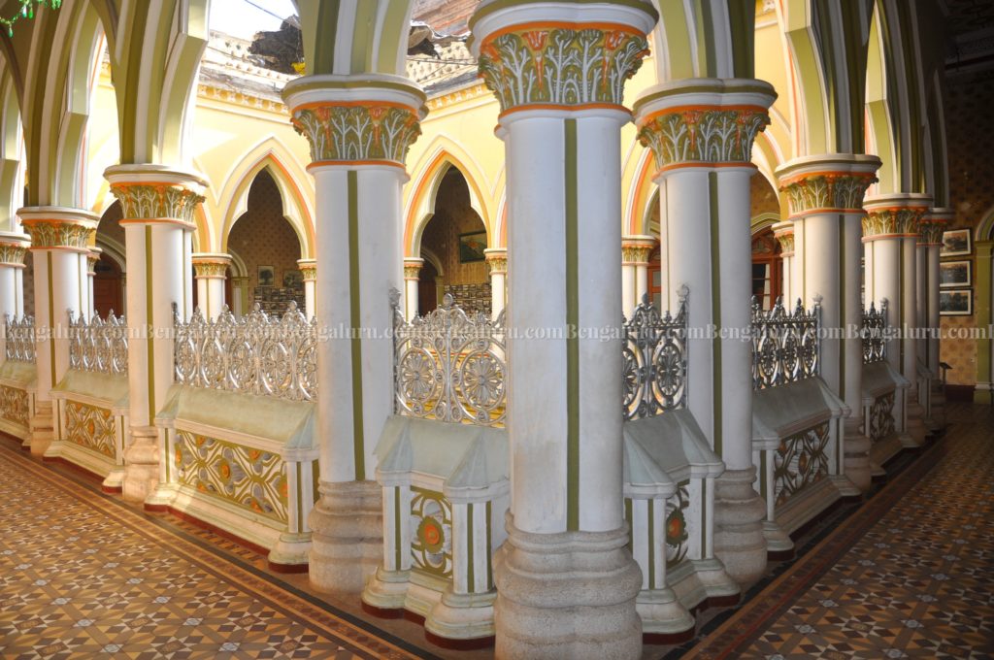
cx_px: 497
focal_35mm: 24
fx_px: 662
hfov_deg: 73.8
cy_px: 330
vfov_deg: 53.0
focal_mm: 16
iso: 200
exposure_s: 1/200
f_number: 3.5
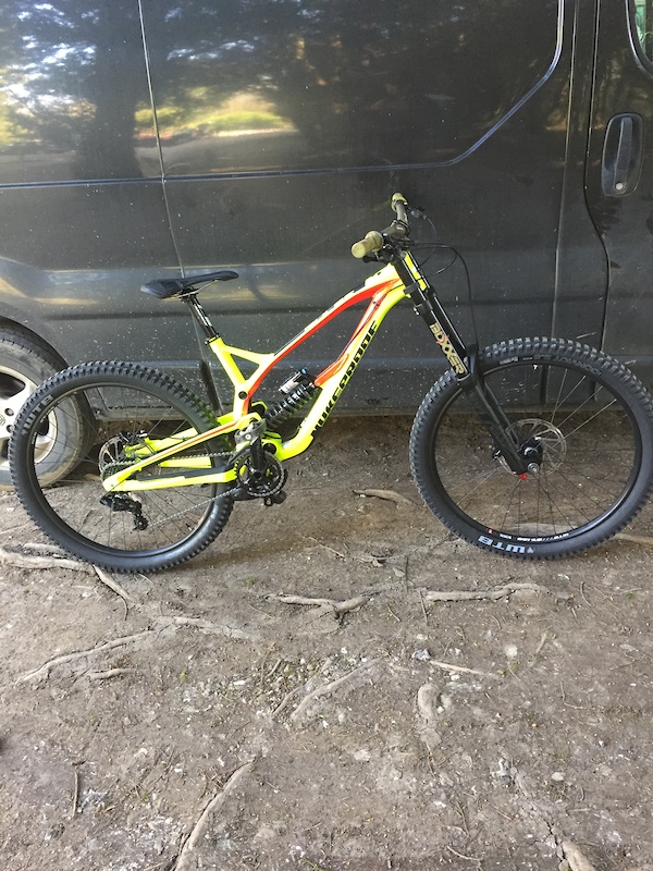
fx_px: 729
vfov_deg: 61.7
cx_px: 326
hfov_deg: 48.2
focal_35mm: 29
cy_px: 436
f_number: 2.2
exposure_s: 1/33
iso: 160
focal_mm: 4.15
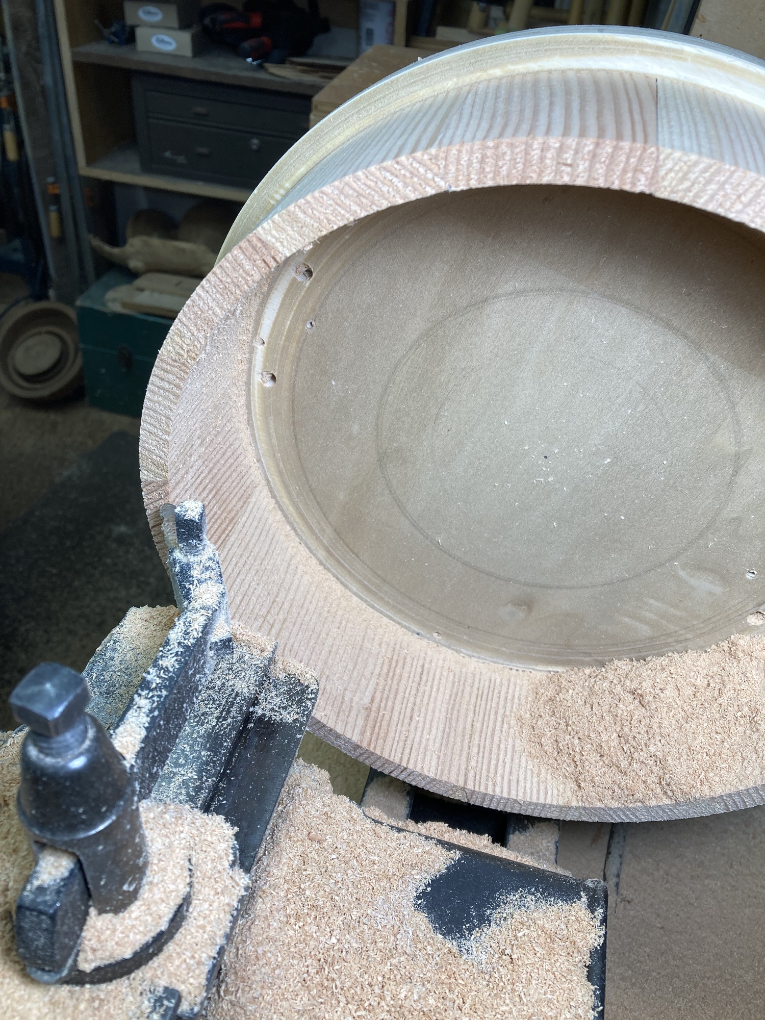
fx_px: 825
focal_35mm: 28
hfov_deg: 49.7
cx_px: 382
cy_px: 510
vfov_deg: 63.4
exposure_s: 1/120
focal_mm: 3.99
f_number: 1.8
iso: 32
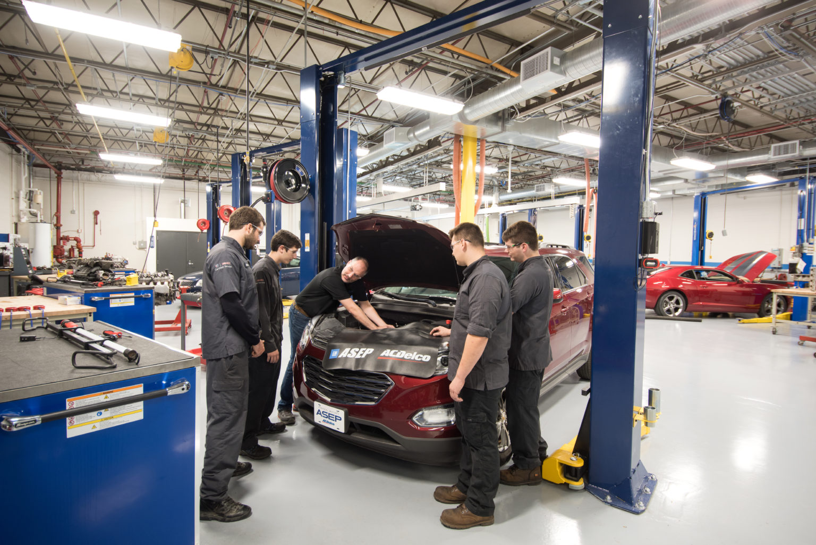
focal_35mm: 18
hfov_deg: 90.0
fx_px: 408
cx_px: 408
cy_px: 272
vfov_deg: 67.4
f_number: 5.6
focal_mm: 18
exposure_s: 1/15
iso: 250
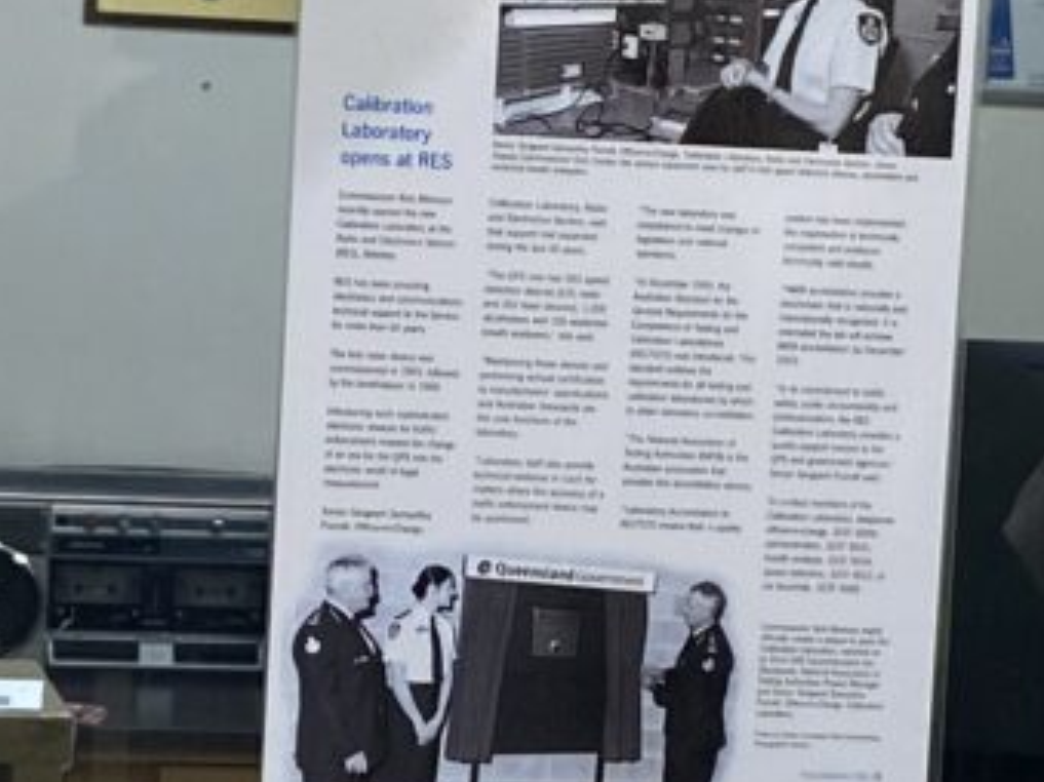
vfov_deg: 9.4
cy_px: 579
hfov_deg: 12.6
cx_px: 477
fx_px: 4733
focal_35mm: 157
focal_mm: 4.25
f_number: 1.8
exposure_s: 1/100
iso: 64
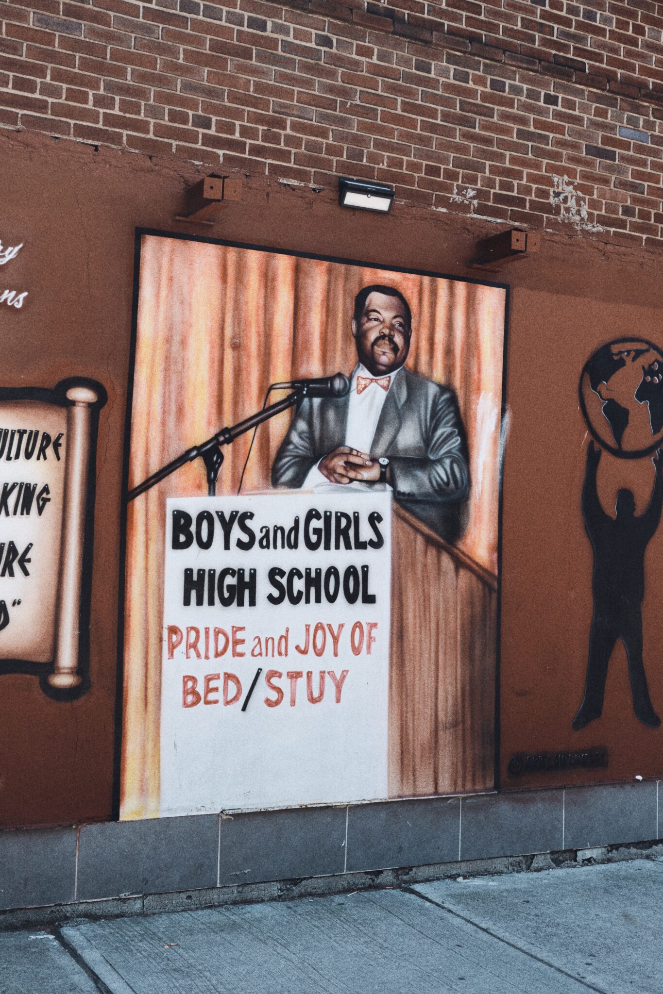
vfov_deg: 47.4
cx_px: 332
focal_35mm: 41
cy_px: 497
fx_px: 1133
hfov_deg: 32.6
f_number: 4
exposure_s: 1/500
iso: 400
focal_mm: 27
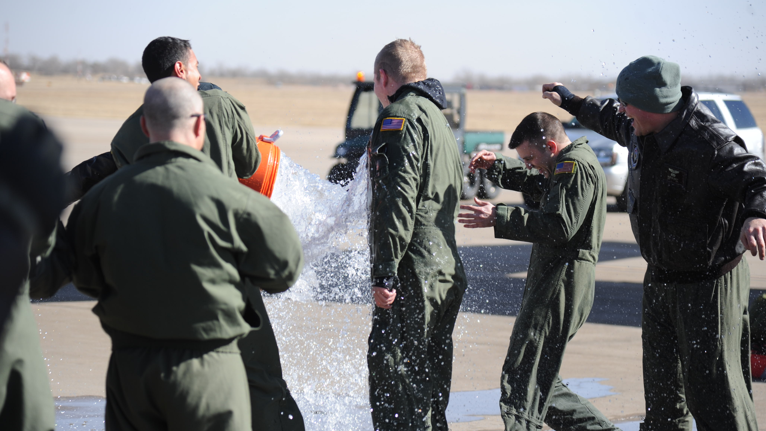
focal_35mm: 130
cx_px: 378
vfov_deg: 9.3
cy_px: 237
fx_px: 2640
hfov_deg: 16.5
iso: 200
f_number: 4
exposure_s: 1/1000
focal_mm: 120
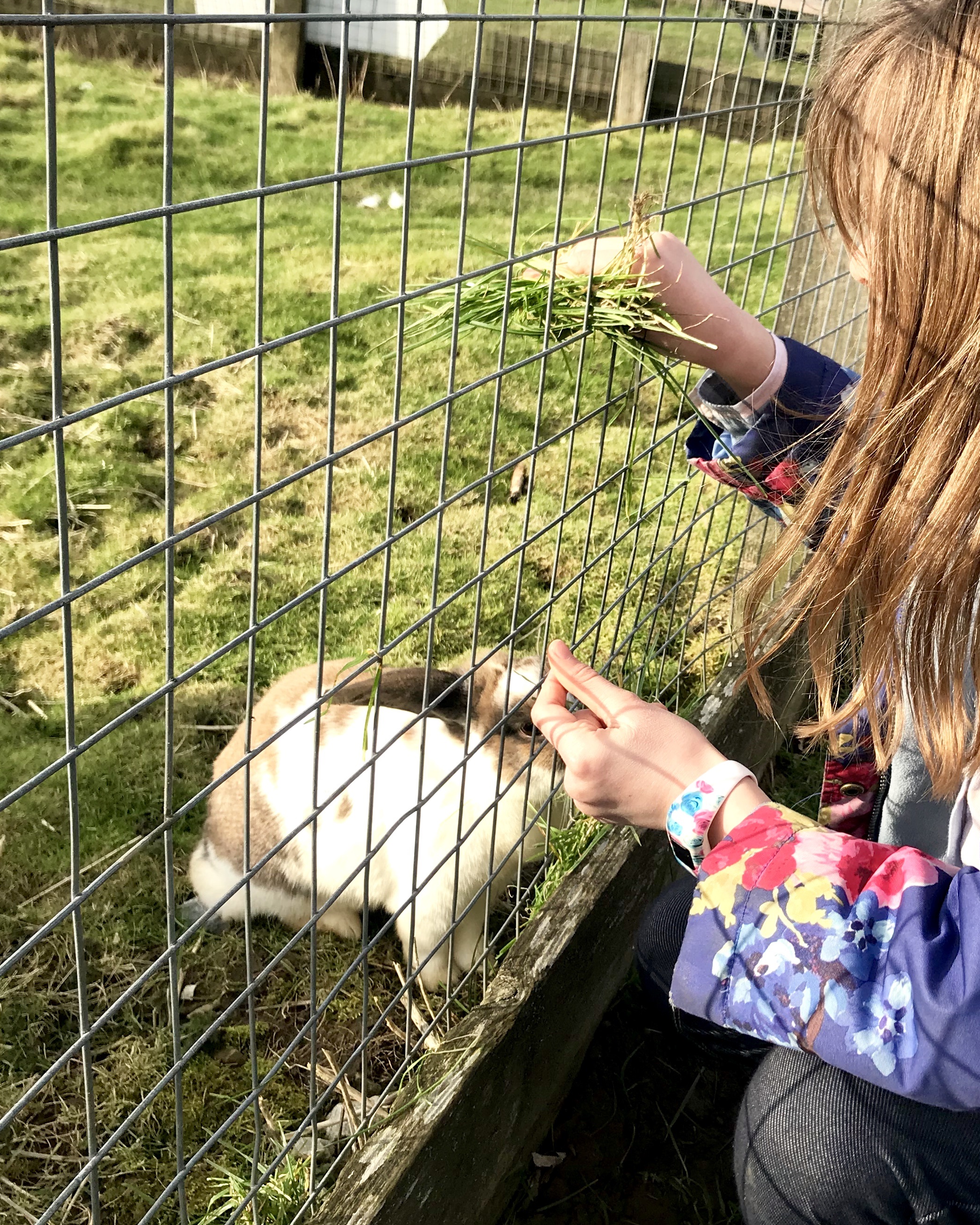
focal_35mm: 42
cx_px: 695
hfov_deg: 35.1
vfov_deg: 43.8
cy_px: 601
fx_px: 1523
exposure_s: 1/912
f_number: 1.8
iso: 20
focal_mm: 3.99
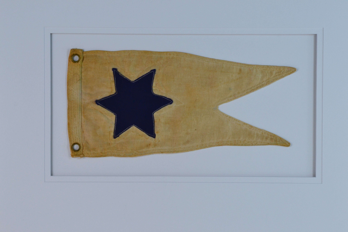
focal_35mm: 183
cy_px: 116
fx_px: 1769
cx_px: 174
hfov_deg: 11.2
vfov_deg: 7.5
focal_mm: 122
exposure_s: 1/125
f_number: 9
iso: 800
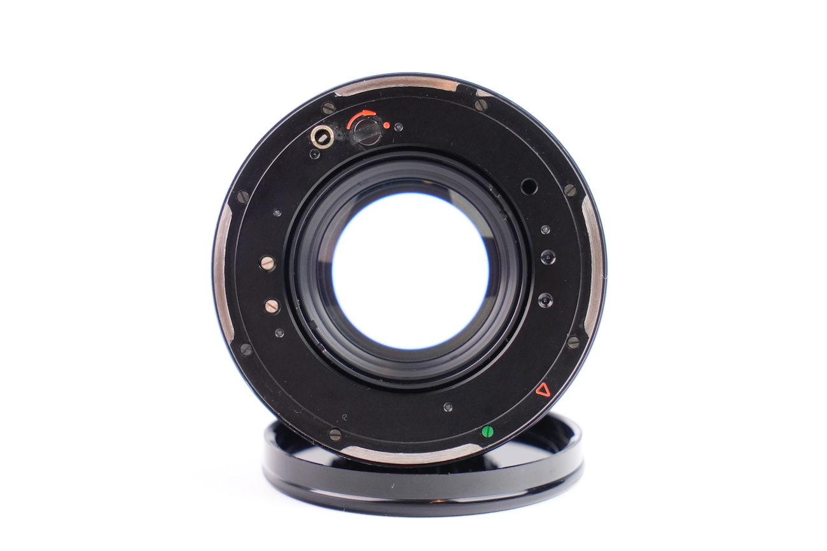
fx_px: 1608
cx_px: 414
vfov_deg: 19.5
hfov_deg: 28.8
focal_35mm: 70
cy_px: 276
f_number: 8
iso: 3200
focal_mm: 70
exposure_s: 1/80
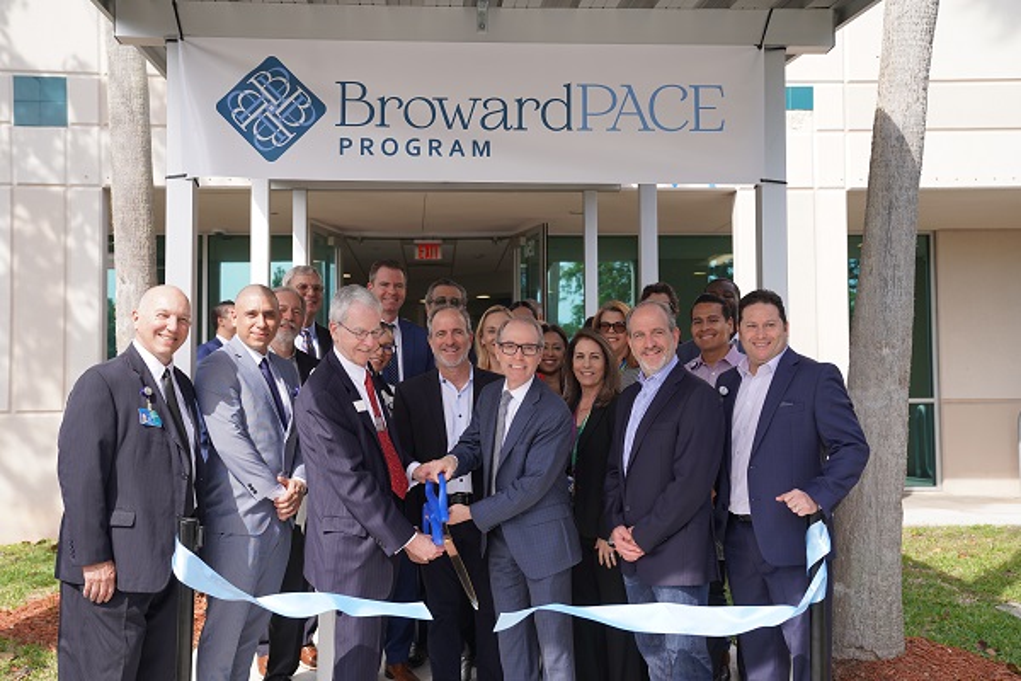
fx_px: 1163
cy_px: 340
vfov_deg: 32.6
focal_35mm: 41
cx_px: 510
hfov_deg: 47.4
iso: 100
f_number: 4.5
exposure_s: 1/400
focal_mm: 41
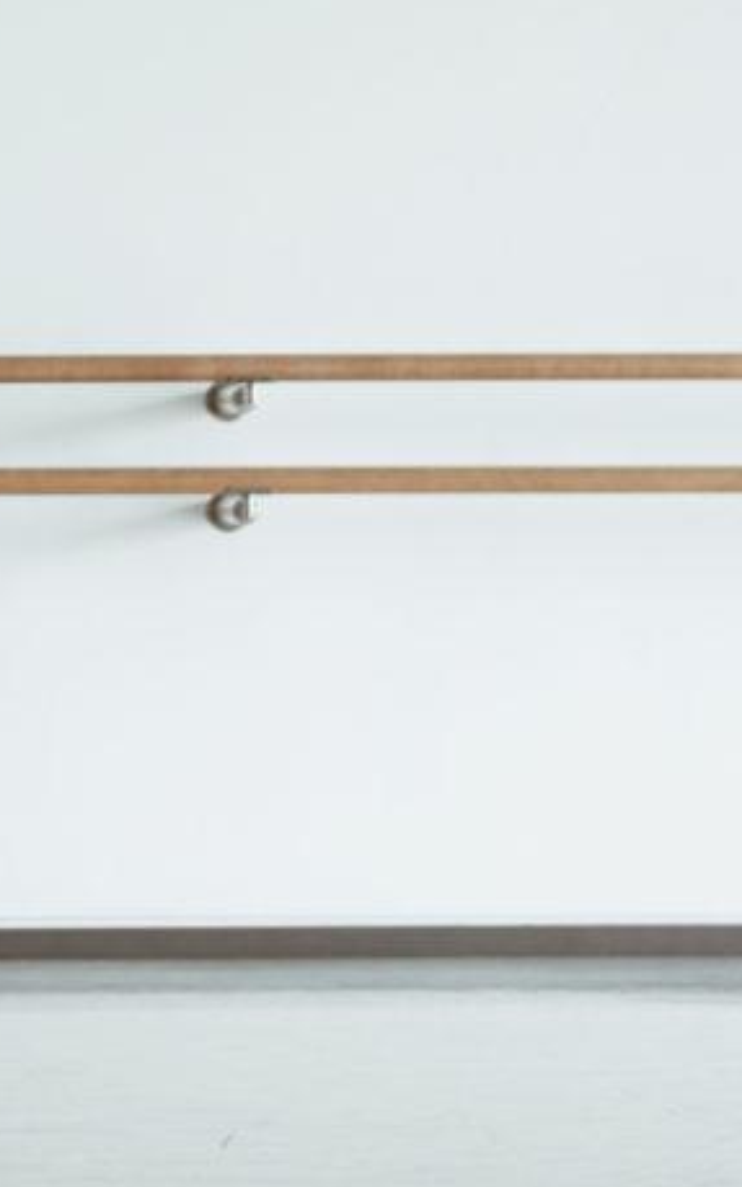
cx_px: -248
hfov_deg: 6.1
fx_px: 6954
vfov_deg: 9.7
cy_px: -13
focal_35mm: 215
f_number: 1.4
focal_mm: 56
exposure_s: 1/500
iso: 800
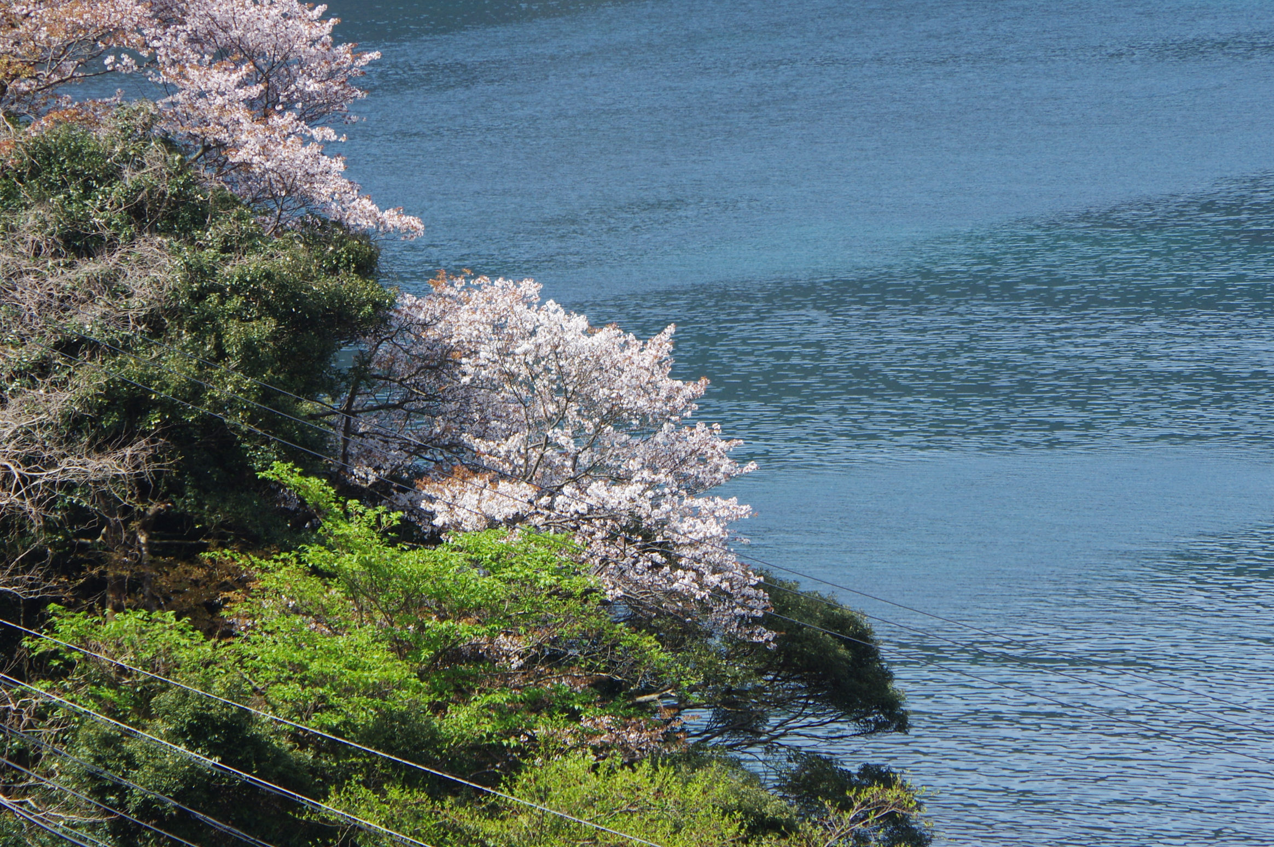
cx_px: 591
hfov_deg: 9.3
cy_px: 405
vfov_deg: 6.2
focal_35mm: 222
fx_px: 7850
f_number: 10
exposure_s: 1/200
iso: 200
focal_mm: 135
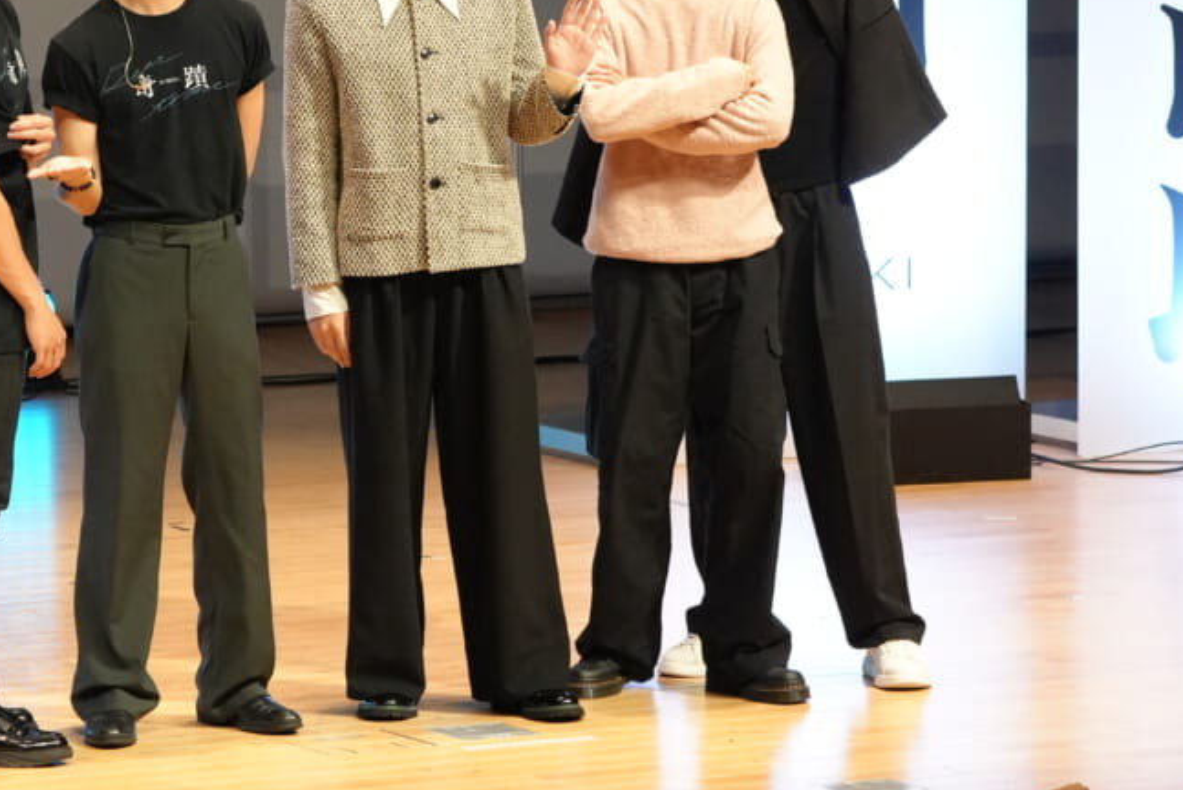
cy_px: 173
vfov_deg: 4.9
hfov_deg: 7.3
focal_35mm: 280
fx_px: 9205
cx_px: 358
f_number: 5
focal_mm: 118
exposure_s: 1/320
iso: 4000
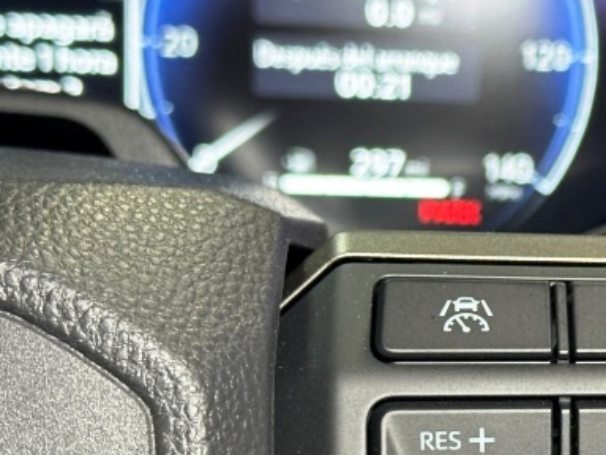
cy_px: 461
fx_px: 2241
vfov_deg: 11.5
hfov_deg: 15.2
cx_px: 544
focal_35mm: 128
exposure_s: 1/40
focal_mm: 6.86
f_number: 1.78
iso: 250
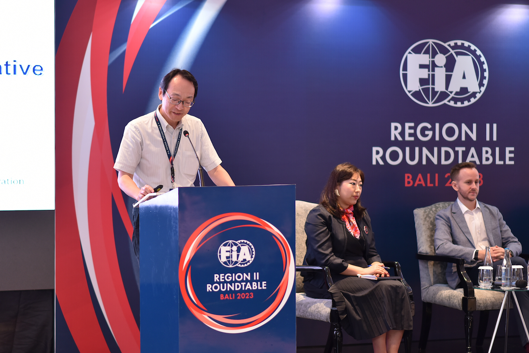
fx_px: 1426
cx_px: 246
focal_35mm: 97
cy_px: 184
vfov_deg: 14.1
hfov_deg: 21.0
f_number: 2
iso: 500
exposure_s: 1/125
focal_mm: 85
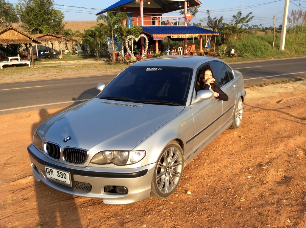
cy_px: 114
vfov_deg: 42.8
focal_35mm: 33
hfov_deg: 55.4
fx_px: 291
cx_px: 153
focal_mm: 3.3
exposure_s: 1/608
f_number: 2.4
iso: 32
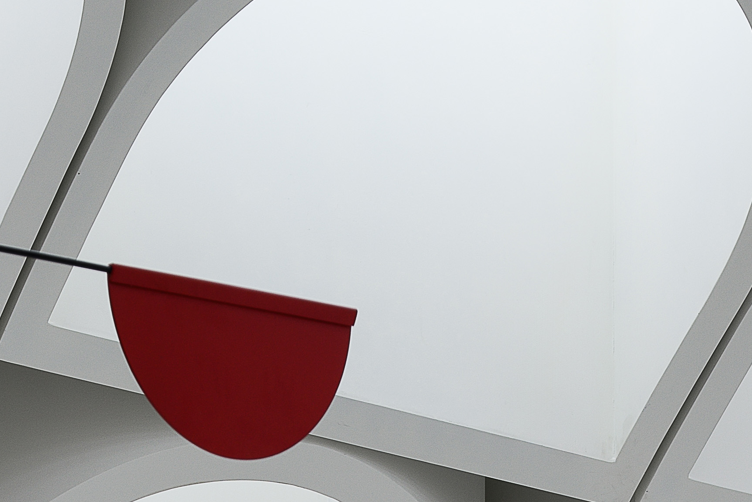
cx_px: 492
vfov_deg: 5.6
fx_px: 5013
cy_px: 899
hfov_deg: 8.6
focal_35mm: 240
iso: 64
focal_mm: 50
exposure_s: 1/4
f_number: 8
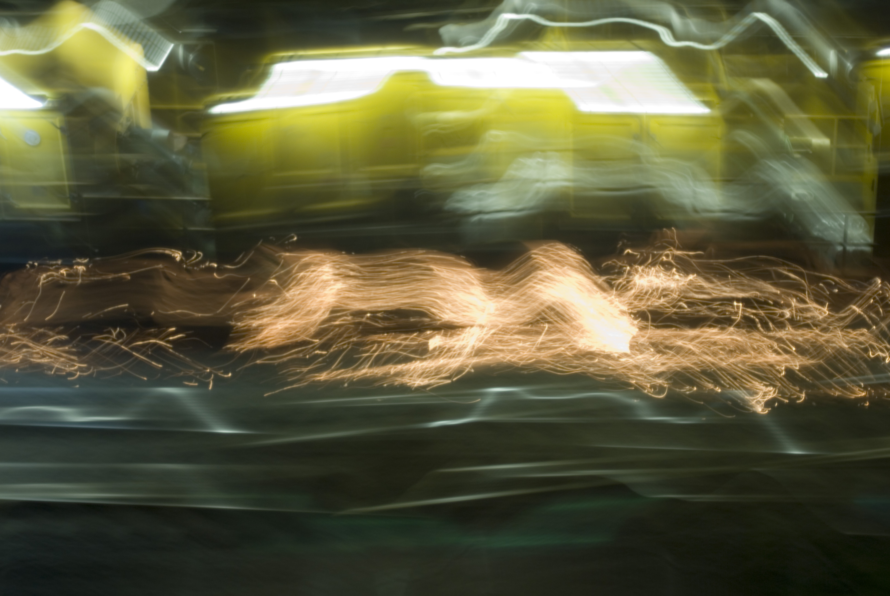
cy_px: 298
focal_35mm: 75
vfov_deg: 18.2
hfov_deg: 27.0
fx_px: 1856
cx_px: 445
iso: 100
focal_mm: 50
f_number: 1.4
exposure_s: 1/1.25
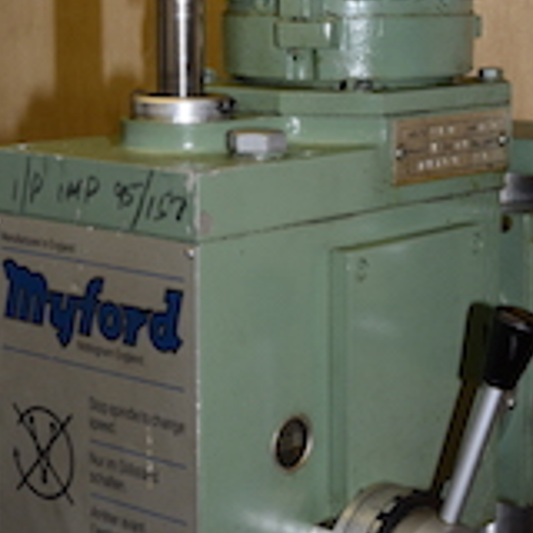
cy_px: 113
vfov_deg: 18.9
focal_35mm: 91
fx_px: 1585
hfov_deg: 19.0
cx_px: 376
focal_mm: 28
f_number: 13
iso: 800
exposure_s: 1/60
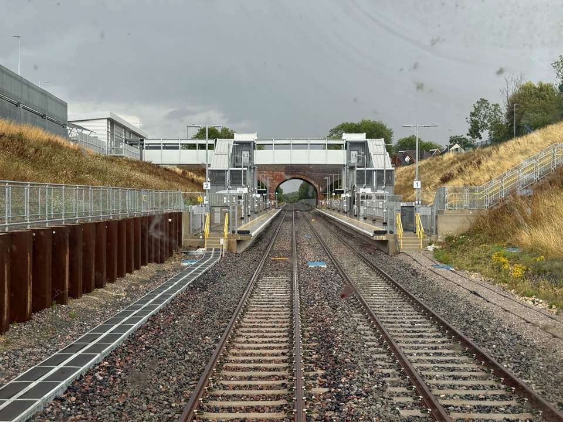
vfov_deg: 30.3
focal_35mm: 48
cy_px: 211
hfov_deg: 39.7
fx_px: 781
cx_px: 282
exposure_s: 1/1222
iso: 64
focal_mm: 6.76
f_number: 1.78
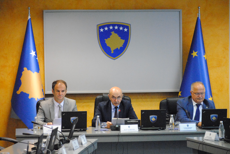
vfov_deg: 10.8
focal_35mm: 128
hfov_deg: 16.1
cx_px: 115
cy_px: 77
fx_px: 816
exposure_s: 1/100
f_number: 4.2
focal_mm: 85
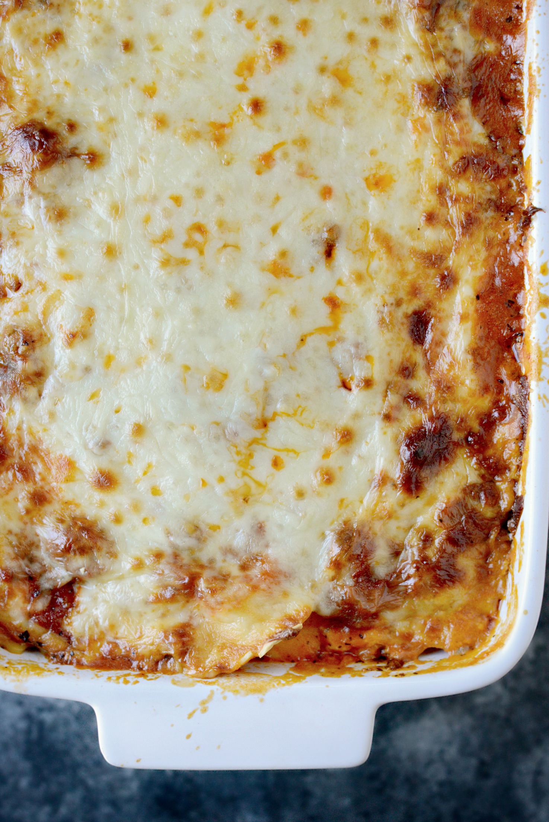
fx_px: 1143
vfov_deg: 39.6
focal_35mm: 50
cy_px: 411
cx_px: 274
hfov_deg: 27.0
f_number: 3.5
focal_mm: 50
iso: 3200
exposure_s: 1/640
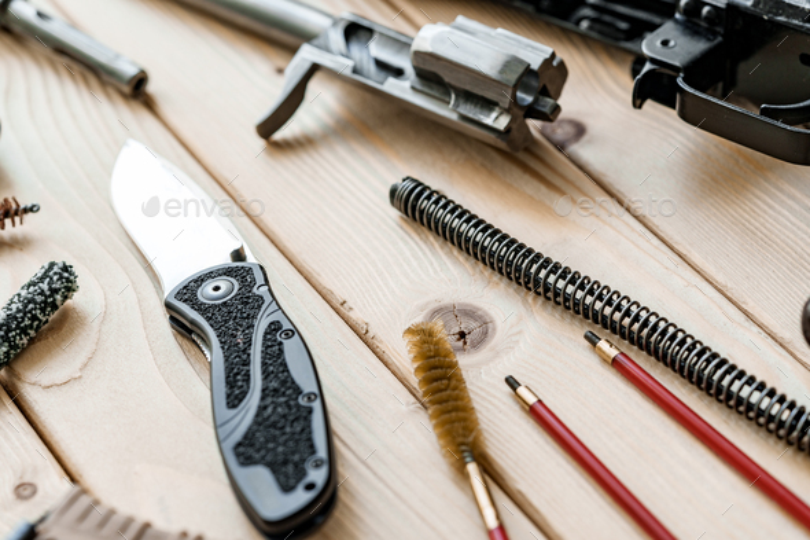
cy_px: 270
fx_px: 2024
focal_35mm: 90
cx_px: 405
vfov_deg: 15.2
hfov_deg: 22.6
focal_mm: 90
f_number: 5
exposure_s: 1/125
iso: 400
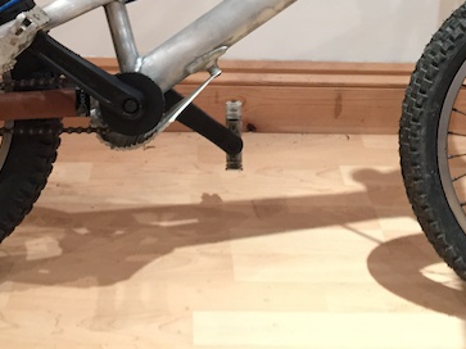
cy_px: -26
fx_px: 861
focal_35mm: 64
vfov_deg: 21.8
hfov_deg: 30.3
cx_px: 214
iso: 125
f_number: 2.2
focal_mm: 4.15
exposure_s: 1/33
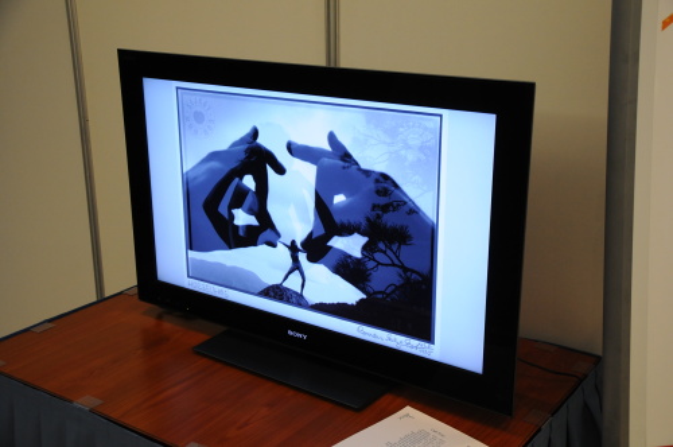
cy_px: 224
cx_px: 336
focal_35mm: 45
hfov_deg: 43.7
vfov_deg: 29.8
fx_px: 840
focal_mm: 30
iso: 1000
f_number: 4.5
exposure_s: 1/60
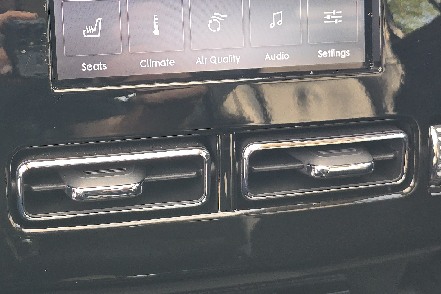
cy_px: 71
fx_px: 747
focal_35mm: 61
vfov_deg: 22.0
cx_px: 189
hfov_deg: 32.8
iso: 100
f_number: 1.7
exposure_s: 1/54.6
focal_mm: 6.3
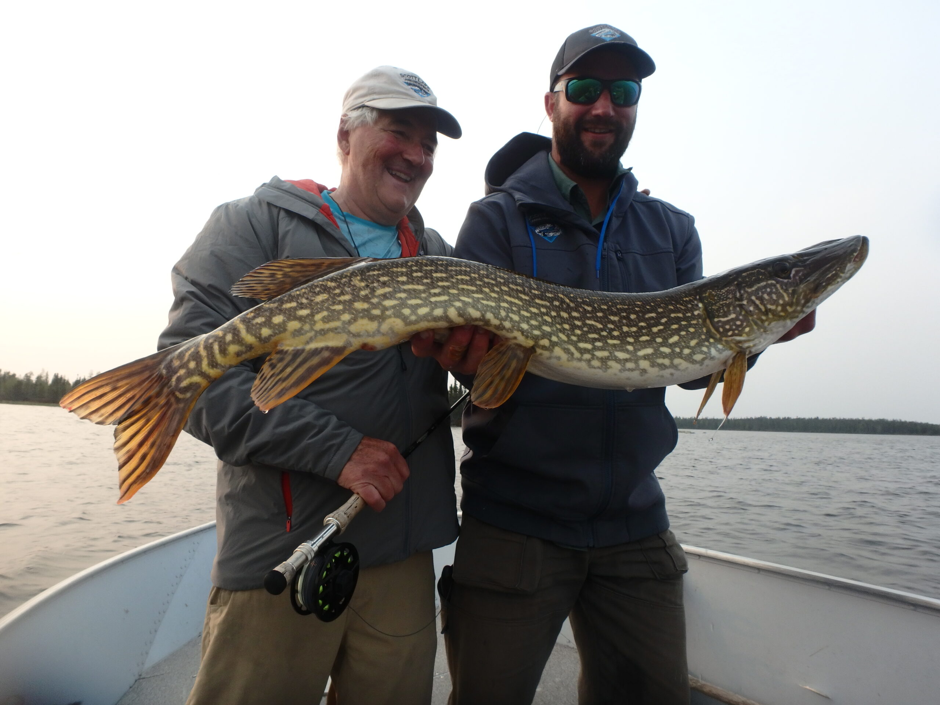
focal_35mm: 21
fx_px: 570
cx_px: 470
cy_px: 352
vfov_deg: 63.4
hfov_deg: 79.0
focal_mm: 3.7
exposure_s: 1/250
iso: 125
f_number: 3.5
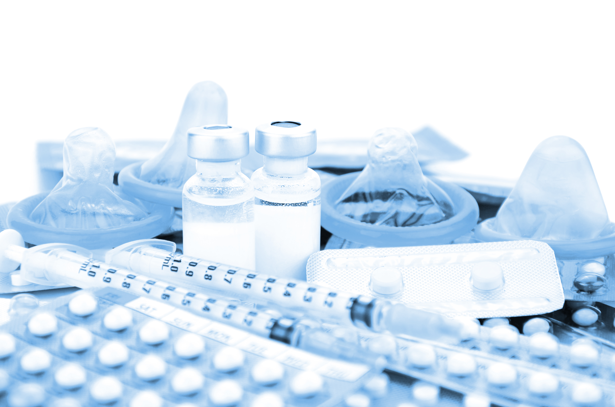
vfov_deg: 9.6
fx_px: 2421
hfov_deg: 14.5
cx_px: 317
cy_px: 198
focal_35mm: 142
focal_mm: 90
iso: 100
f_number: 8
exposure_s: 1/60
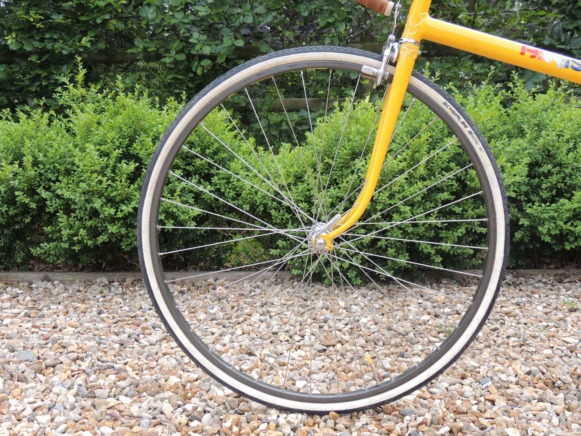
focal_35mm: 40
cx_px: 290
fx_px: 671
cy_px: 218
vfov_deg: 36.0
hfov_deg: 46.8
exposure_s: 1/125
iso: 100
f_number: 3.3
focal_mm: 7.1
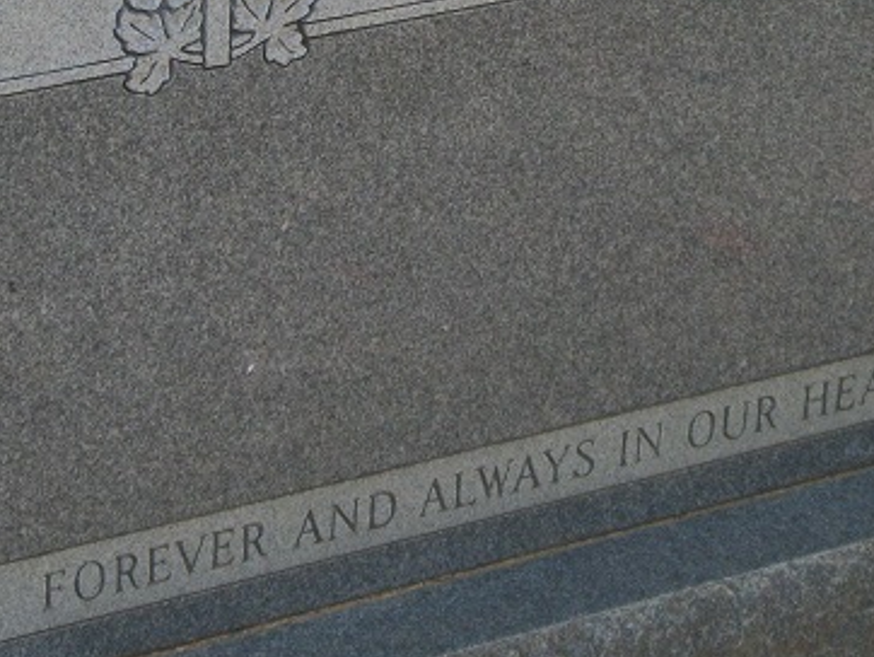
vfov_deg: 8.7
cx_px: 500
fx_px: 4295
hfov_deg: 11.6
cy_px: 72
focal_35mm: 170
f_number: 4.6
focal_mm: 13.7
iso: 80
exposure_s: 1/400
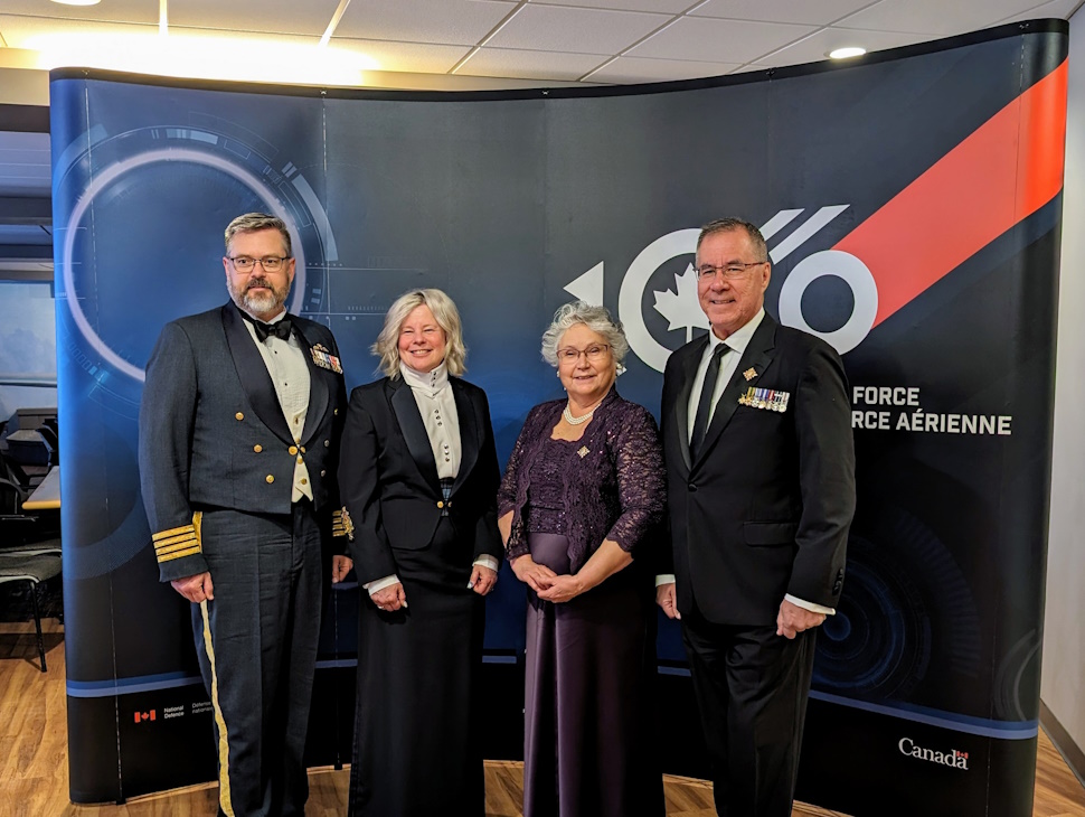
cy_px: 408
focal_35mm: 24
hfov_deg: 71.5
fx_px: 753
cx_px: 542
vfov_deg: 56.9
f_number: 1.68
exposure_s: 1/24
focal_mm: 6.9
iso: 147
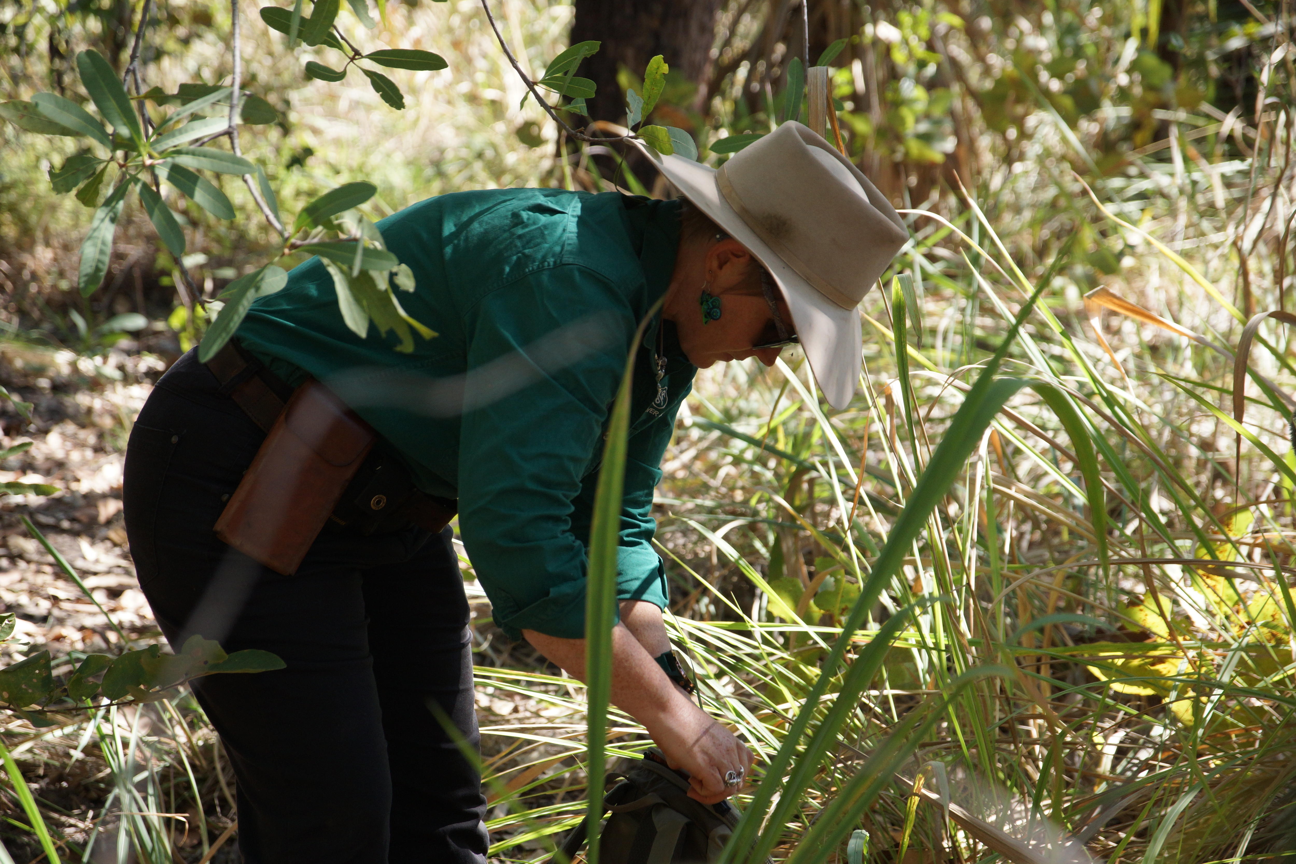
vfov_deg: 13.0
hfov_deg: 19.5
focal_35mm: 105
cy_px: 432
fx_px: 3780
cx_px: 648
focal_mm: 70
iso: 400
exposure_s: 1/500
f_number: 4
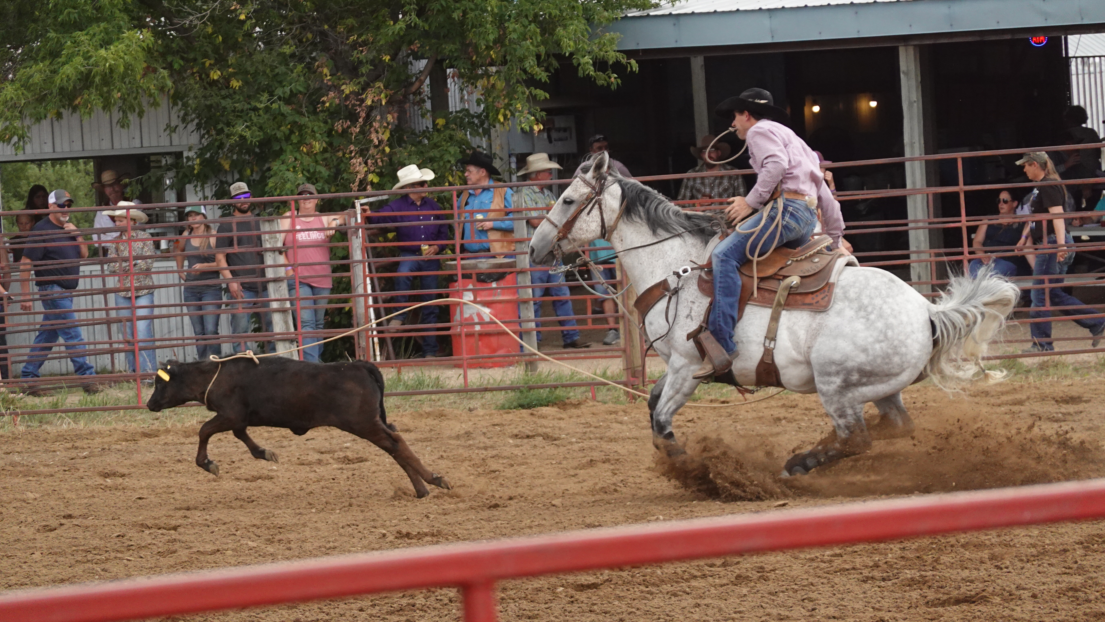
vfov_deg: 5.8
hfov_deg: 10.3
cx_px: 551
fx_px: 6153
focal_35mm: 210
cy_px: 259
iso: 800
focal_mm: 72
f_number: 4.5
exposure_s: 1/1600
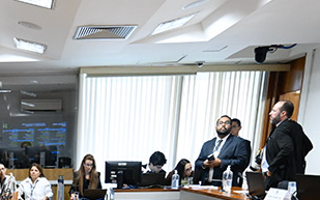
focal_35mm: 51
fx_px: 445
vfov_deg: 22.4
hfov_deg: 36.1
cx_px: 9
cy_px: 268
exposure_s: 1/160
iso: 2000
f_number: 2.8
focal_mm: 18
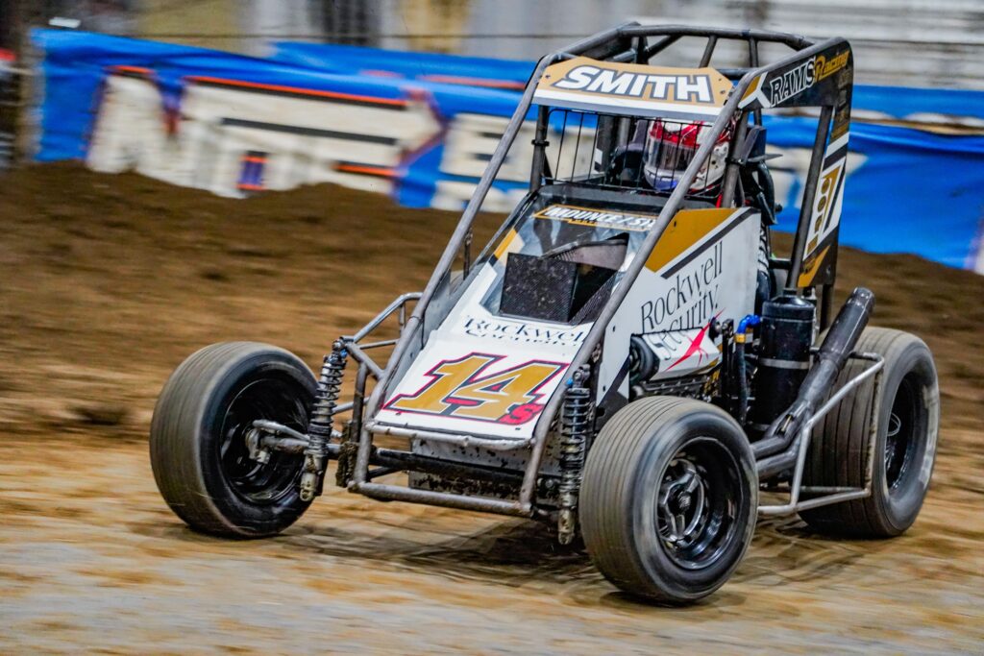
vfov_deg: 6.9
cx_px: 492
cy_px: 328
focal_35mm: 200
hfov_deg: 10.3
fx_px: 5467
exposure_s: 1/250
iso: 5000
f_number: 4
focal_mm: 200
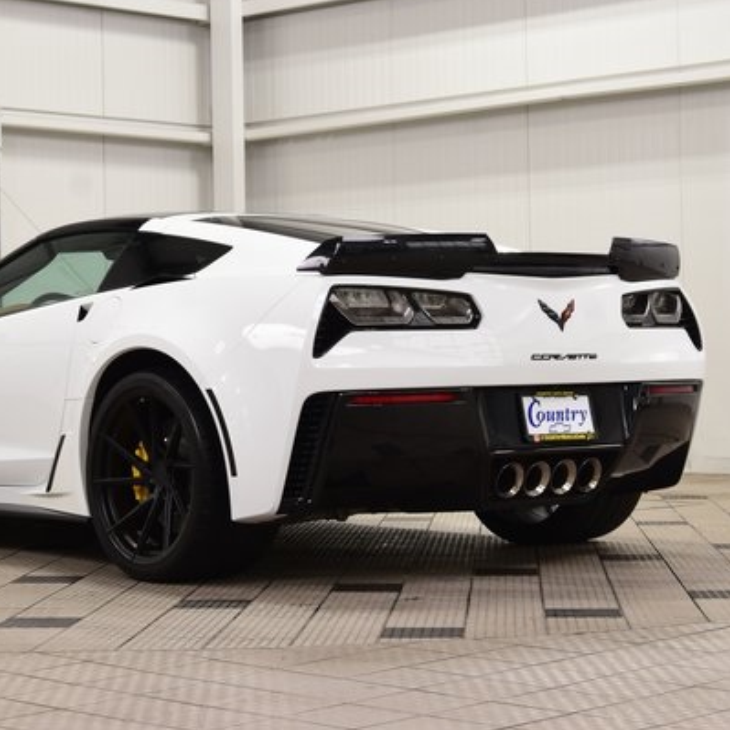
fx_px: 2052
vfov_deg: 20.2
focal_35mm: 86
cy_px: 349
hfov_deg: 20.1
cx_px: 225
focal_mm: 42
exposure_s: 1/30
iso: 640
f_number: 7.1
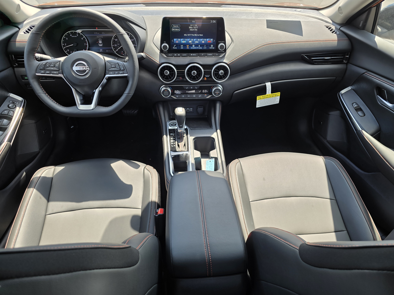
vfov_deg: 58.9
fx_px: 262
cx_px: 197
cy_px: 148
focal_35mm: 23
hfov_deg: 73.9
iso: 25
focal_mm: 6.3
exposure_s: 1/180
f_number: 1.7
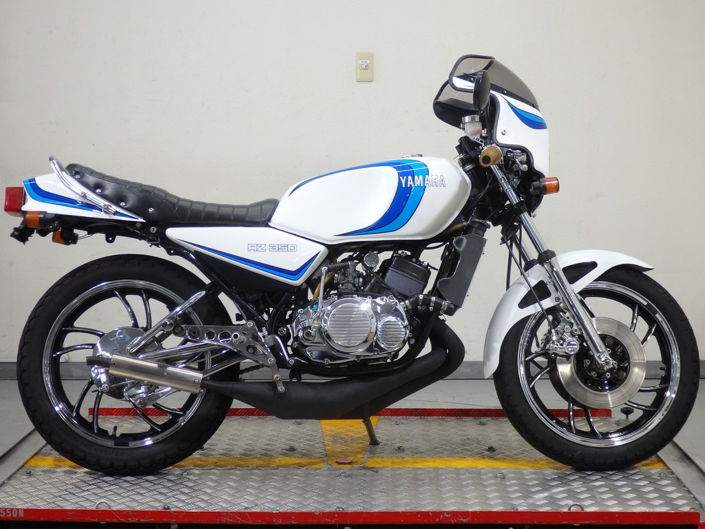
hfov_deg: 35.5
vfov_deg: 27.0
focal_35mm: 54
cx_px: 352
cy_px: 264
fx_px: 1100
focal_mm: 9.8
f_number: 4.1
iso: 125
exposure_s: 1/60
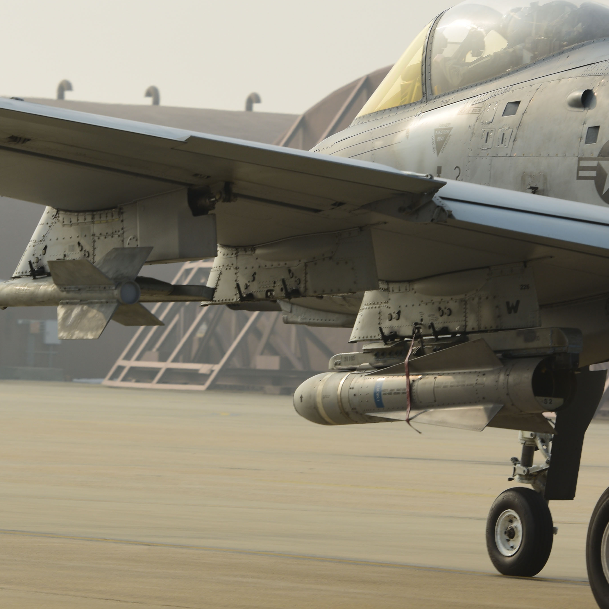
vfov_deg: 5.6
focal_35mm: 310
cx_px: 258
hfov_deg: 5.7
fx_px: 6170
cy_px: 187
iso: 64
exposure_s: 1/320
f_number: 5.6
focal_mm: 135
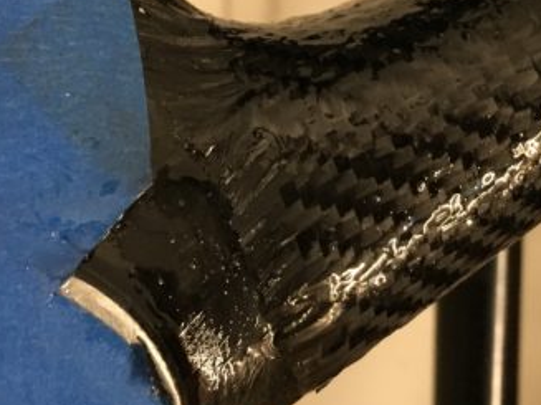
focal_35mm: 55
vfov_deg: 26.3
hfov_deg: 34.6
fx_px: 859
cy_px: 125
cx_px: 361
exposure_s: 1/15
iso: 250
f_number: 2.2
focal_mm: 4.15
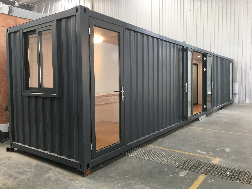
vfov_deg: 48.2
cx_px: 126
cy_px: 94
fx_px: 211
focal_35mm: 29
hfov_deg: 61.7
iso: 50
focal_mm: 4.15
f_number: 2.2
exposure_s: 1/33
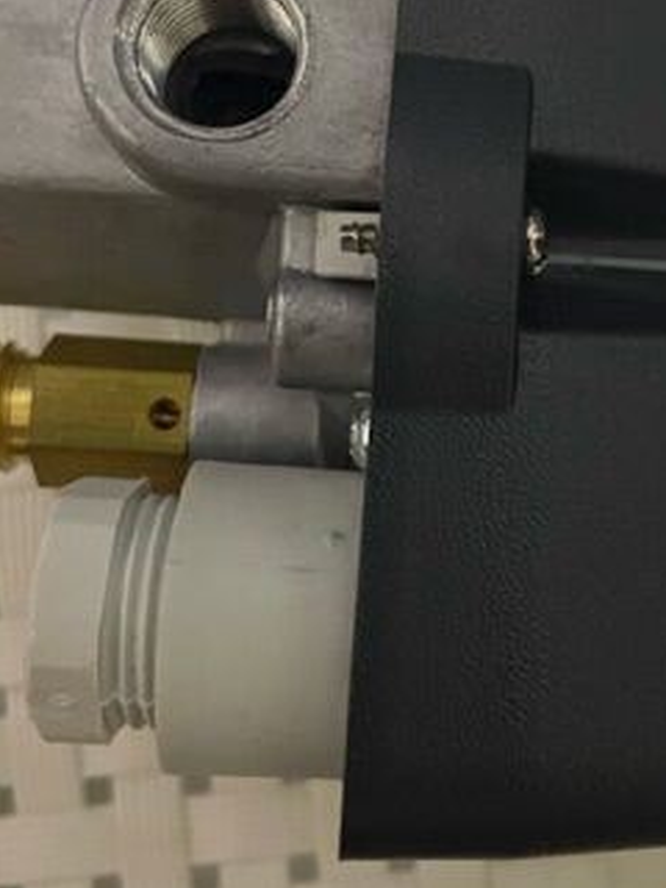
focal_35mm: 52
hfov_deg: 27.5
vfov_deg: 36.7
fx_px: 1334
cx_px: 527
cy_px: 347
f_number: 1.6
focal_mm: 4.2
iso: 800
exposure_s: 1/30
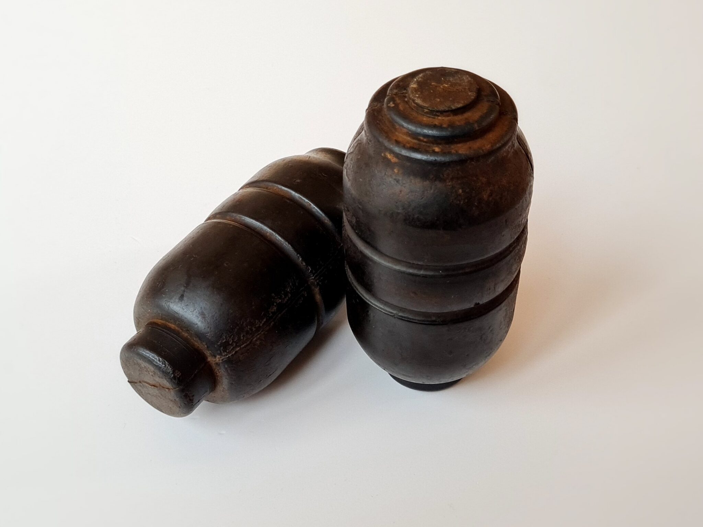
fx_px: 528
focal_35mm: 26
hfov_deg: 67.3
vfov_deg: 53.1
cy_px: 264
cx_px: 352
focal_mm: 5.4
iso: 64
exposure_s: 1/100
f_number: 1.8
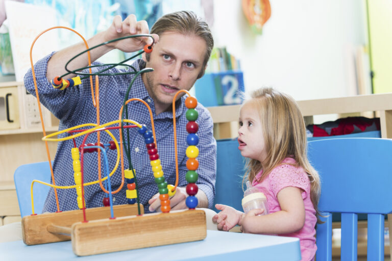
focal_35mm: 102
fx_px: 1111
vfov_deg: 13.4
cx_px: 196
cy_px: 130
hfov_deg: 20.0
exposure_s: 1/160
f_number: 4
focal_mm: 102
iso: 250
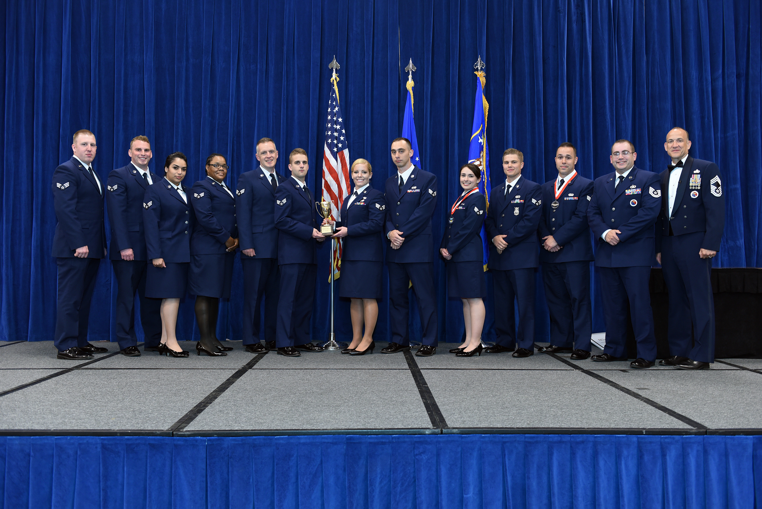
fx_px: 678
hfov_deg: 58.7
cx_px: 381
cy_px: 254
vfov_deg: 41.1
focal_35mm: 32
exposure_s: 1/50
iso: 1000
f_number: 4
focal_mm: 32
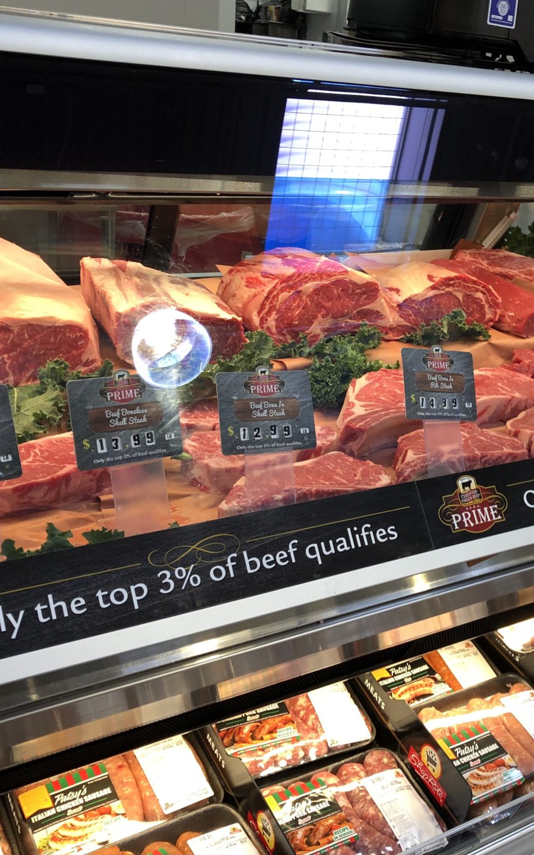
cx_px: 386
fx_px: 931
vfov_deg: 49.3
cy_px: 429
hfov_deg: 31.5
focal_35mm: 40
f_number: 1.8
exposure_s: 1/40
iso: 25
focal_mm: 3.99
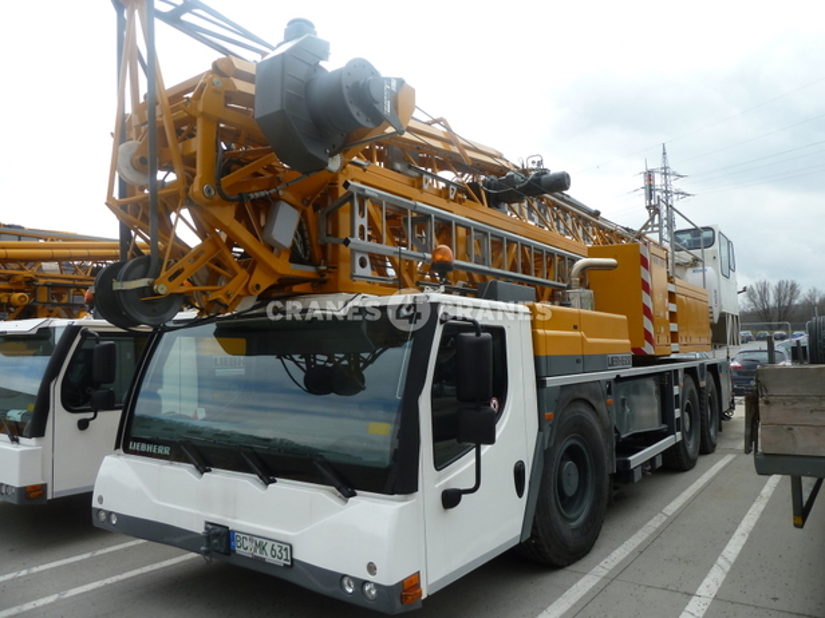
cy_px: 309
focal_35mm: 25
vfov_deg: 54.9
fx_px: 596
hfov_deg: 69.4
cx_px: 412
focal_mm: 4.1
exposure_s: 1/250
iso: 80
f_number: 4
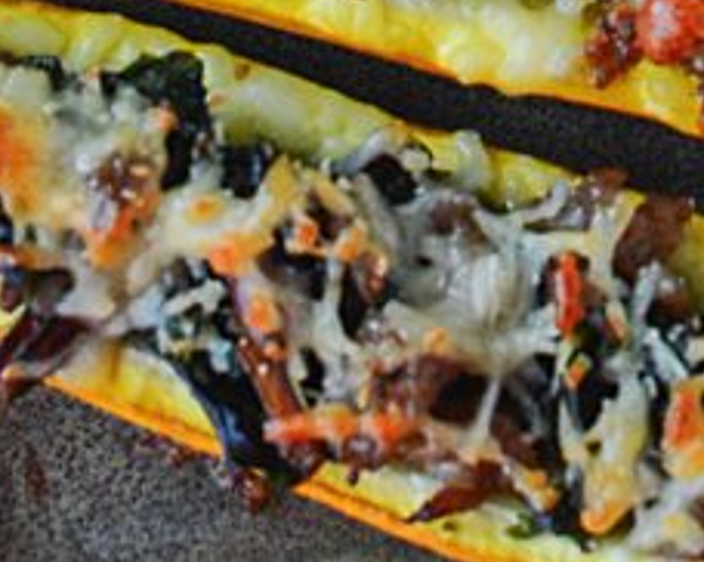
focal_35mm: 250
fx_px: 5212
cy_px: -797
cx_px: 309
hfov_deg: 7.7
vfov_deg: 5.9
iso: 500
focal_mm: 35
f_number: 5
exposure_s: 1/100
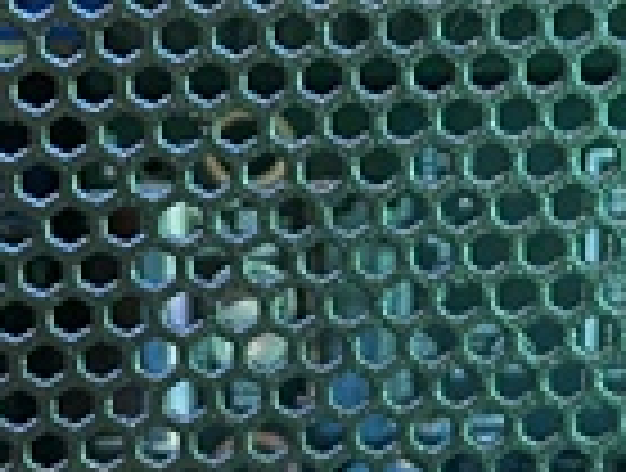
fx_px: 2538
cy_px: -281
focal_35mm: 140
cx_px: 495
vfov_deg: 10.2
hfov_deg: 14.0
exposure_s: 1/50
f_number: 1.6
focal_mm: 4.2
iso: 320
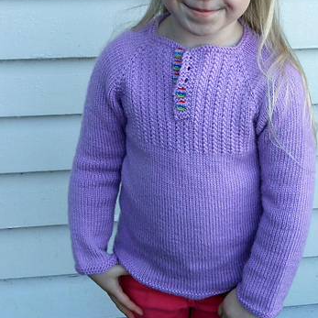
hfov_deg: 18.6
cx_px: 204
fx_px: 967
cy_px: 105
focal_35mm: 93
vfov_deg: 18.6
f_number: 4.1
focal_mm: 10.2
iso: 80
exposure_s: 1/60
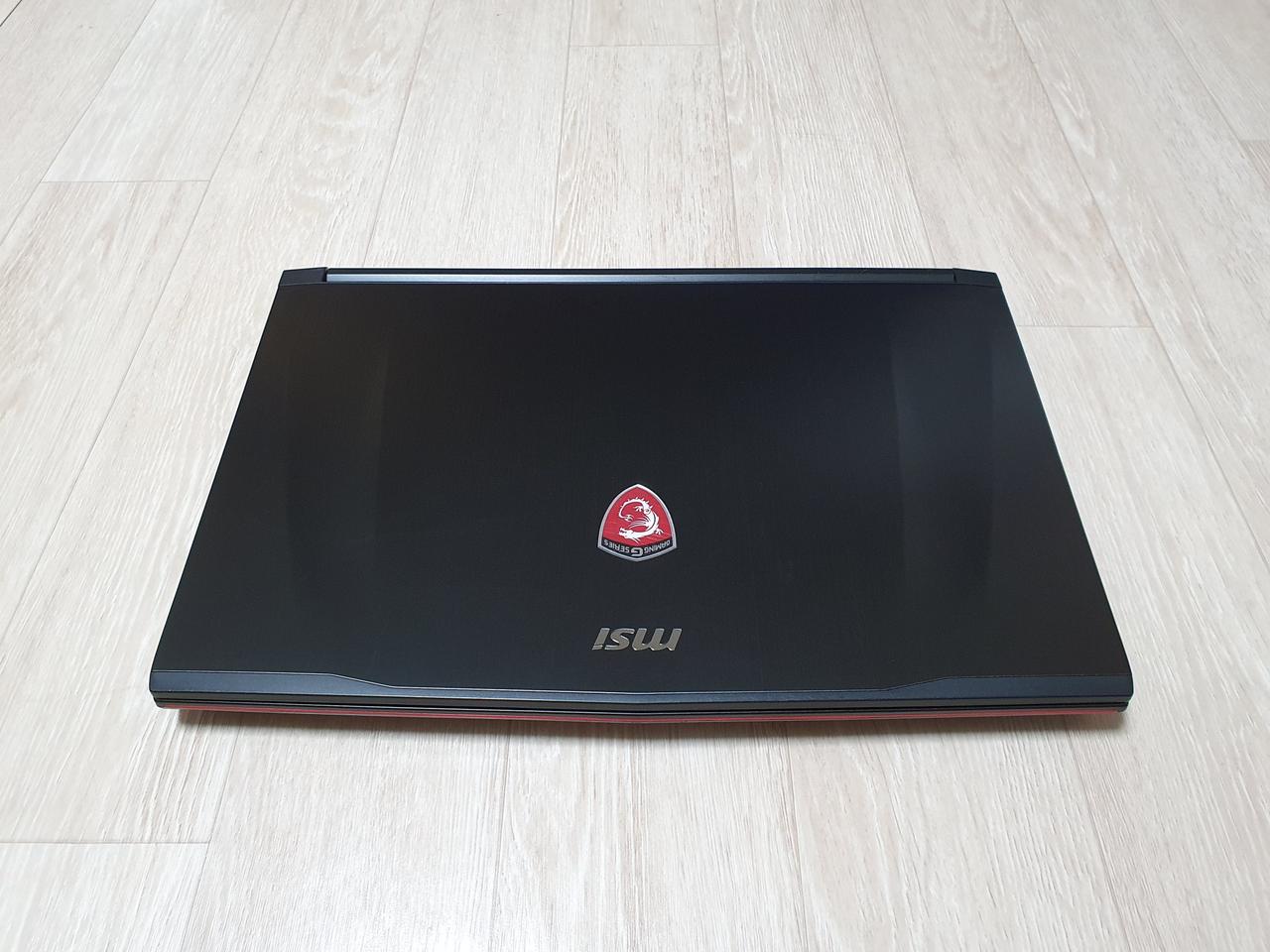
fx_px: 954
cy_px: 476
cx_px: 635
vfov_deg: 53.1
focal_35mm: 26
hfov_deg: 67.3
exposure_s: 1/40
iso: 320
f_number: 2.4
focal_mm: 4.32
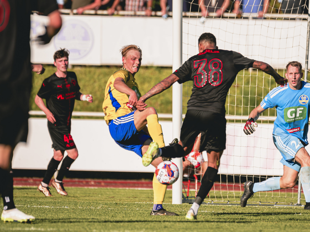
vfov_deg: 2.2
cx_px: 198
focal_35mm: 687
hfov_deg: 2.9
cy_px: 107
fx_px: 6153
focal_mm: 500
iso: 100
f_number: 5.6
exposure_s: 1/1000
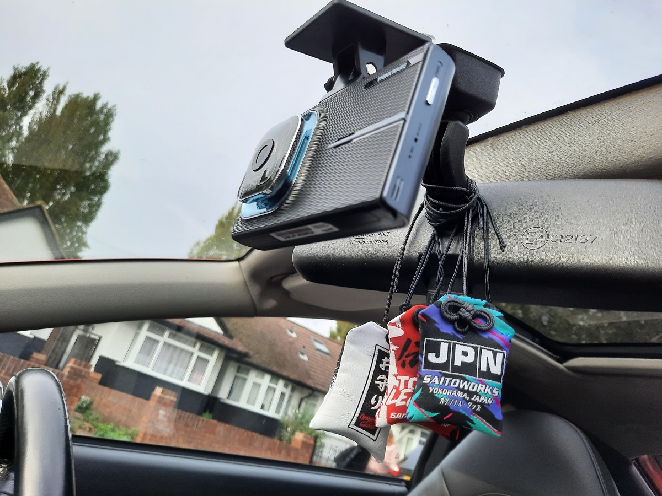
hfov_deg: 69.4
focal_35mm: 25
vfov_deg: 54.9
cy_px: 248
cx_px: 331
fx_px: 478
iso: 32
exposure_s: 1/240
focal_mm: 4.6
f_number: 2
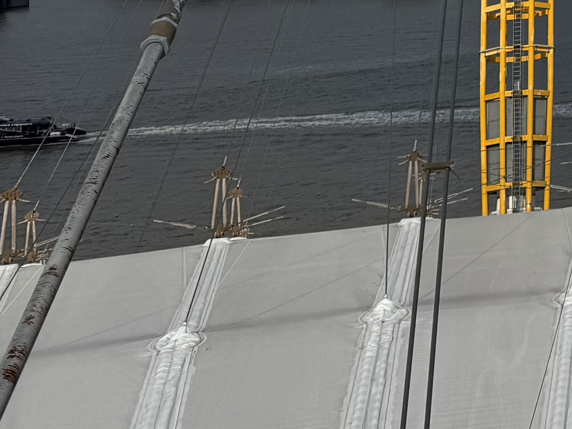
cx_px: 1035
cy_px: -337
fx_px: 1652
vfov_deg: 13.3
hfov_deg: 16.4
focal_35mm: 100
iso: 80
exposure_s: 1/9009
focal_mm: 6.76
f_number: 1.78
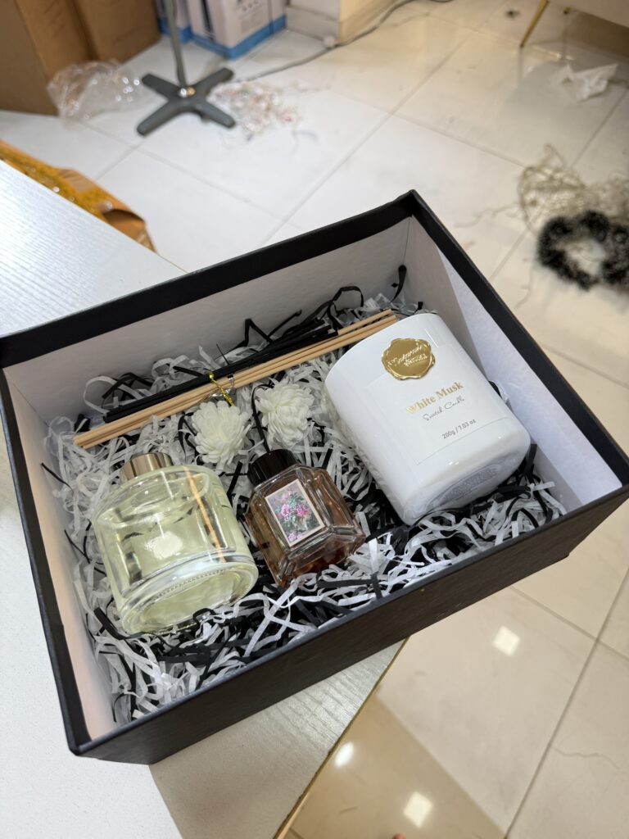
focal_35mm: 24
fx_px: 581
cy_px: 420
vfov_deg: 71.6
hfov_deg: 56.8
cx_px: 314
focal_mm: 6.76
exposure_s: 1/100
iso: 50
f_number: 1.78
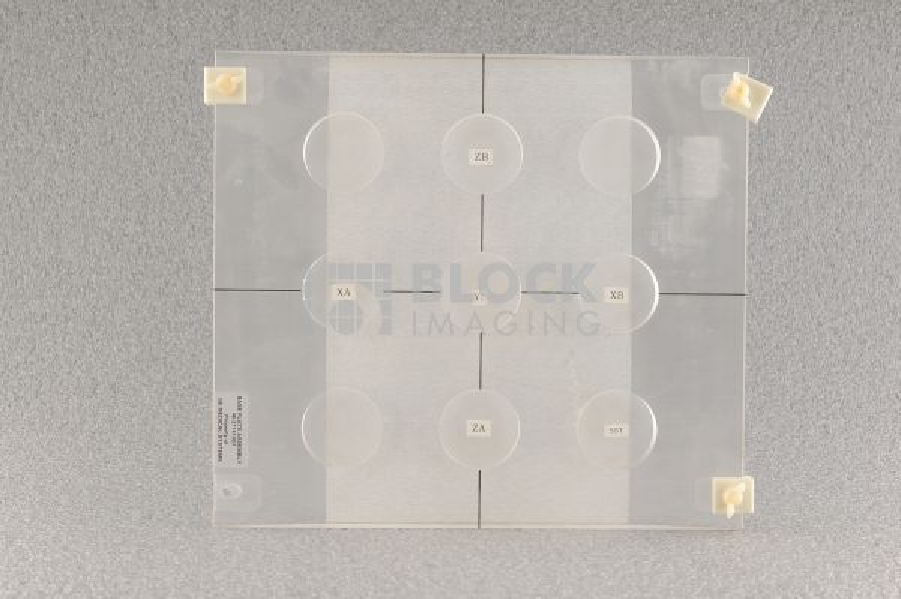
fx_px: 1250
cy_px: 300
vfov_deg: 26.9
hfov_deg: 39.6
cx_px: 450
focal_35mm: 50
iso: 1600
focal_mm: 50
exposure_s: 1/125
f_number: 10
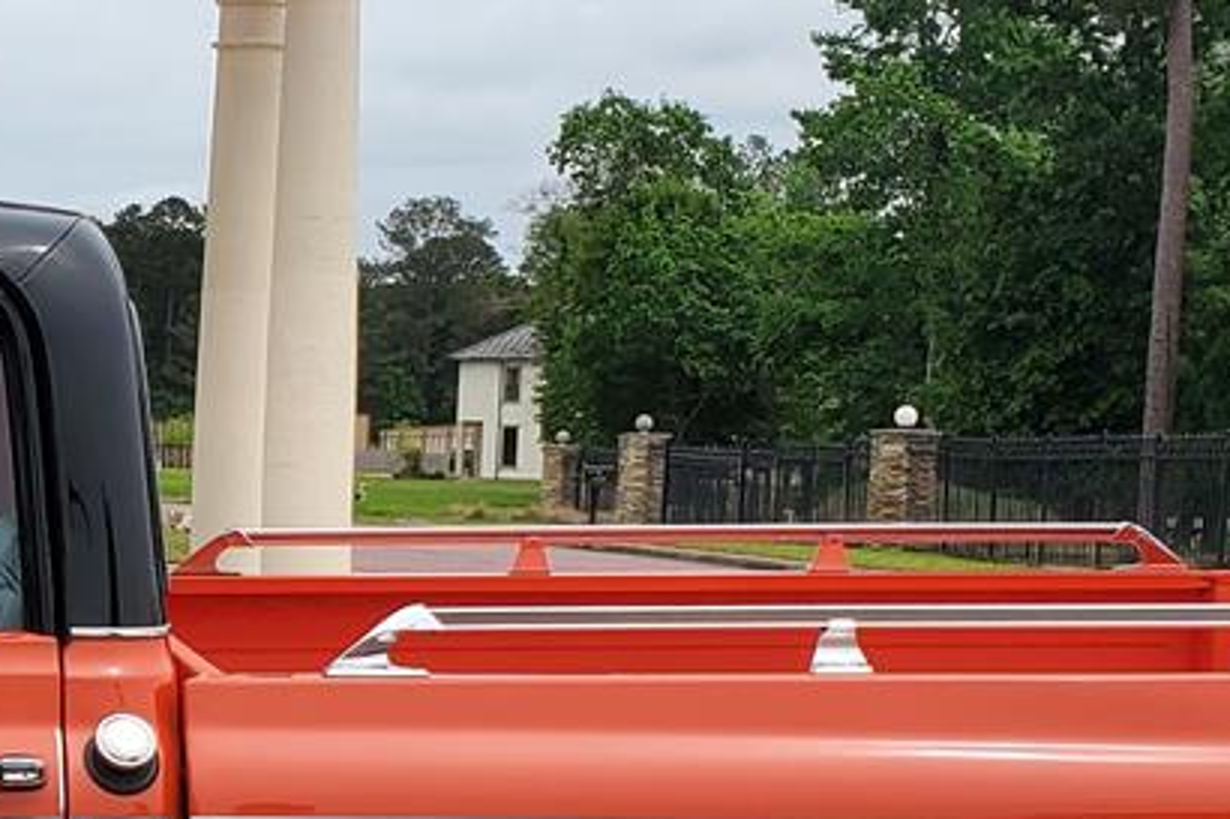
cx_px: -93
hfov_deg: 20.5
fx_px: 3244
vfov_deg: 14.3
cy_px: 660
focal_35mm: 95
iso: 50
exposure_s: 1/1442
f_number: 2.4
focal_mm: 4.3
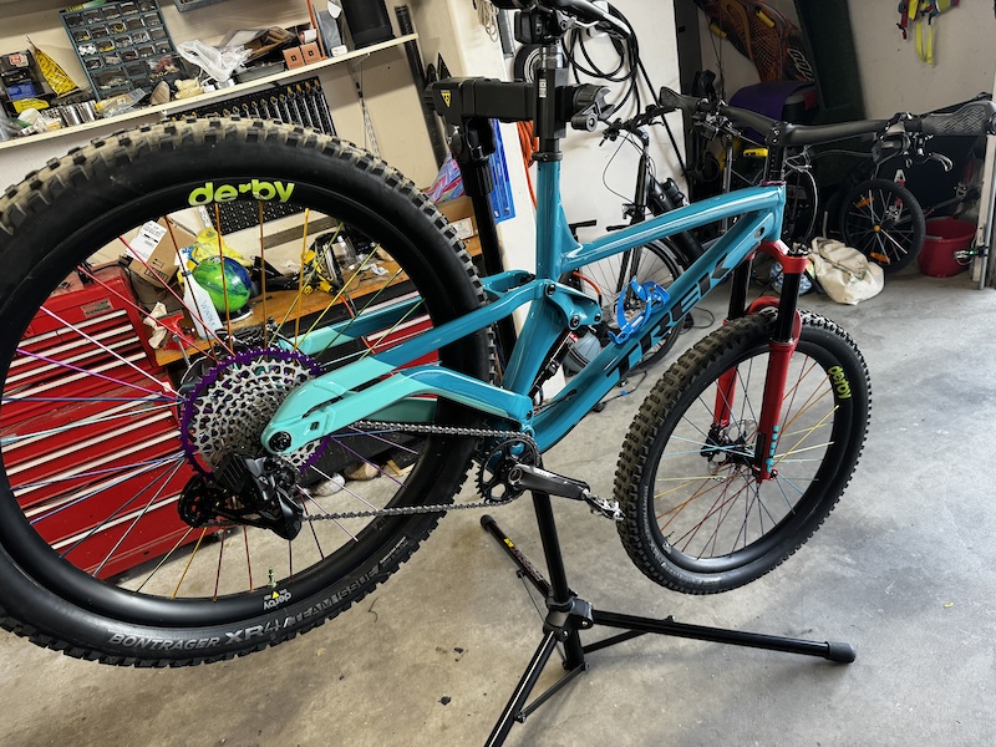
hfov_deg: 71.6
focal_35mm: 24
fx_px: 691
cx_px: 498
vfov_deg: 56.8
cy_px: 374
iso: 250
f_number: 1.78
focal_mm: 6.86
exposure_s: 1/60
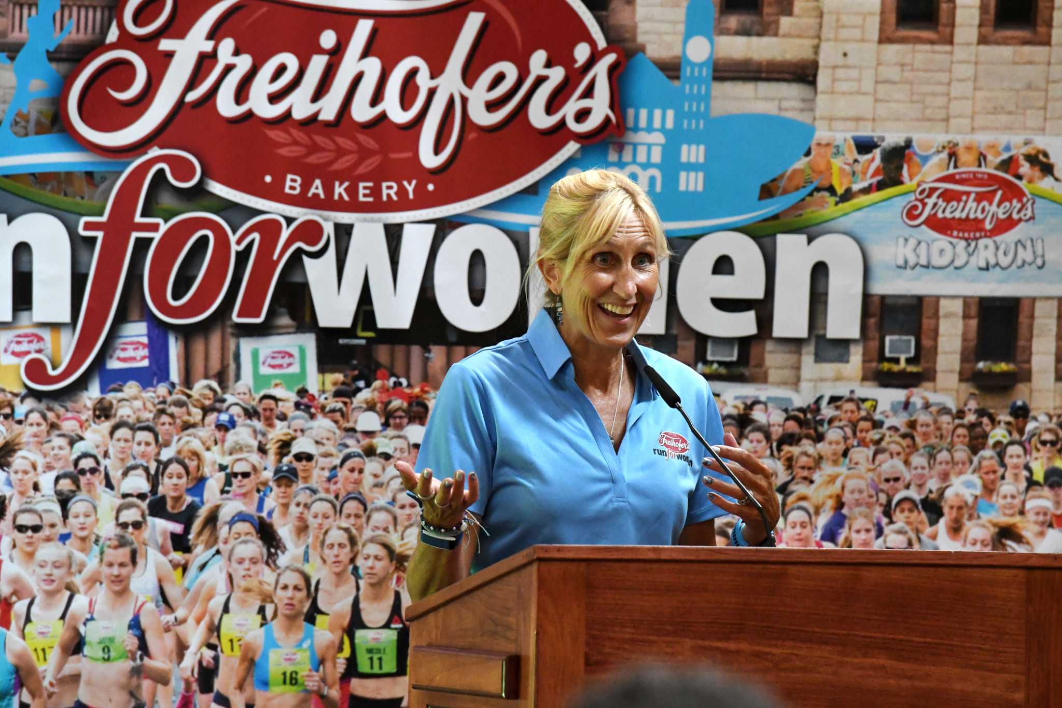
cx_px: 531
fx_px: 8849
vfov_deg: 4.6
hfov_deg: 6.9
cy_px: 354
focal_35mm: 300
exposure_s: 1/320
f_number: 5
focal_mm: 200
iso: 4000
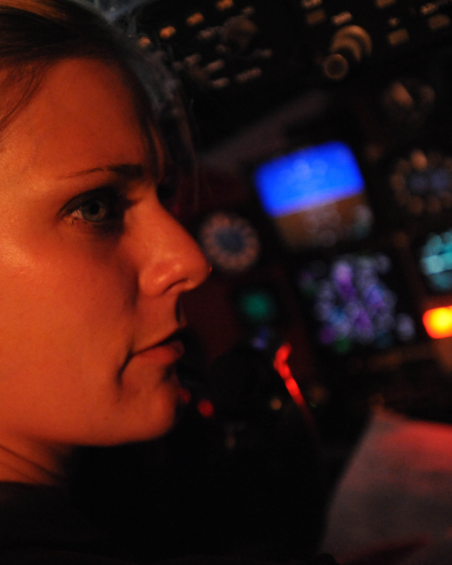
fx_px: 836
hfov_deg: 30.0
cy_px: 283
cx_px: 147
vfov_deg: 37.3
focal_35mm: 50
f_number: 2.8
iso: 6400
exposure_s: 1/60
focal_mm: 35
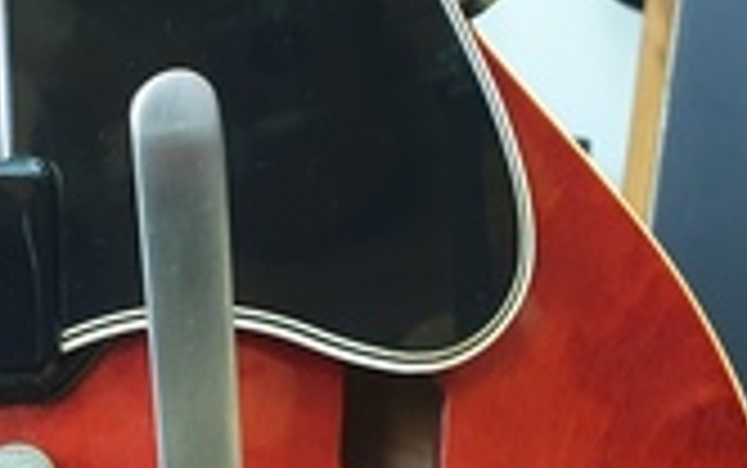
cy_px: 718
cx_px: -194
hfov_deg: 22.6
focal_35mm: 83
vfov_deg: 14.6
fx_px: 1691
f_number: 2.4
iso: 320
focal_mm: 4.3
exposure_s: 1/33
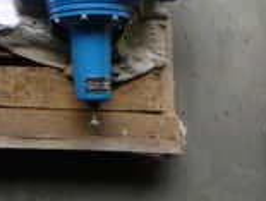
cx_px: -15
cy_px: -36
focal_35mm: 60
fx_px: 462
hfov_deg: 29.5
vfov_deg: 22.7
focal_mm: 4.5
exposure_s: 1/100
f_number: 3.9
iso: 100
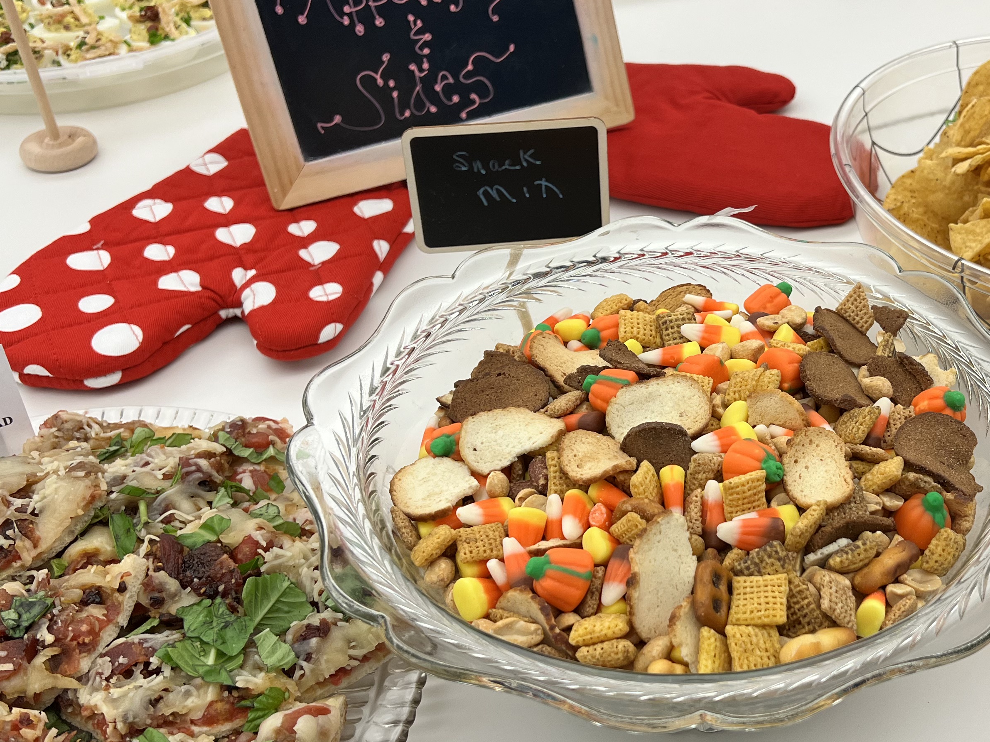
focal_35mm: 44
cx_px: 710
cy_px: 387
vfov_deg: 32.9
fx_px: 1258
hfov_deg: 42.0
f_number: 1.5
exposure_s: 1/120
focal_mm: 5.7
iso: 80
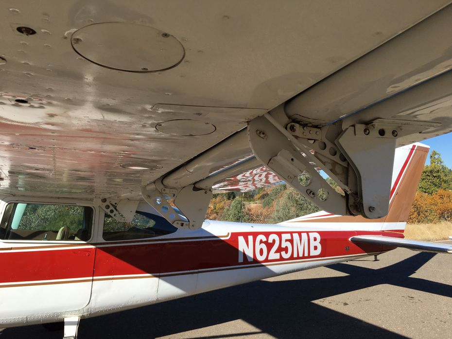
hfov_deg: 61.6
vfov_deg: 48.2
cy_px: 170
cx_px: 226
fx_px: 379
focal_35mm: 29
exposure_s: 1/1672
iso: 25
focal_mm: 4.15
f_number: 2.2
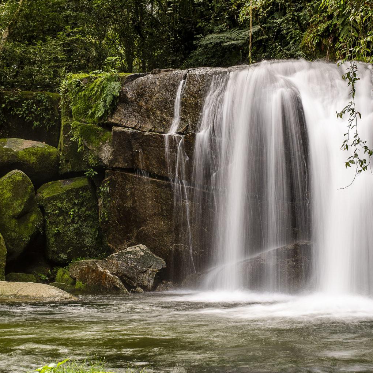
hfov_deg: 26.9
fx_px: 780
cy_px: 186
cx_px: 178
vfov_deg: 26.9
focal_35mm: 64
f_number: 16
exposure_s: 1/2
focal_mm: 50
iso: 50
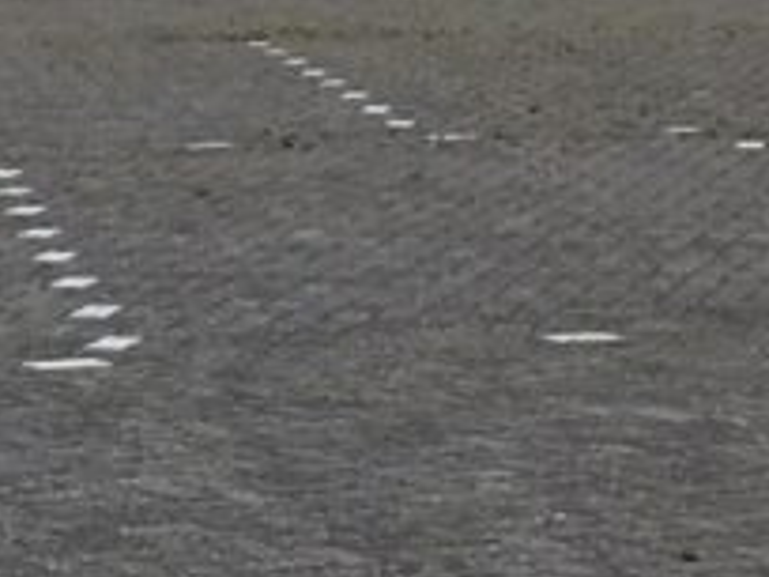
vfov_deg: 6.6
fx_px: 4843
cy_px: -486
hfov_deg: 8.7
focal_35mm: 218
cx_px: -611
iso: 25
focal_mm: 4.15
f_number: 2.2
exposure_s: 1/927
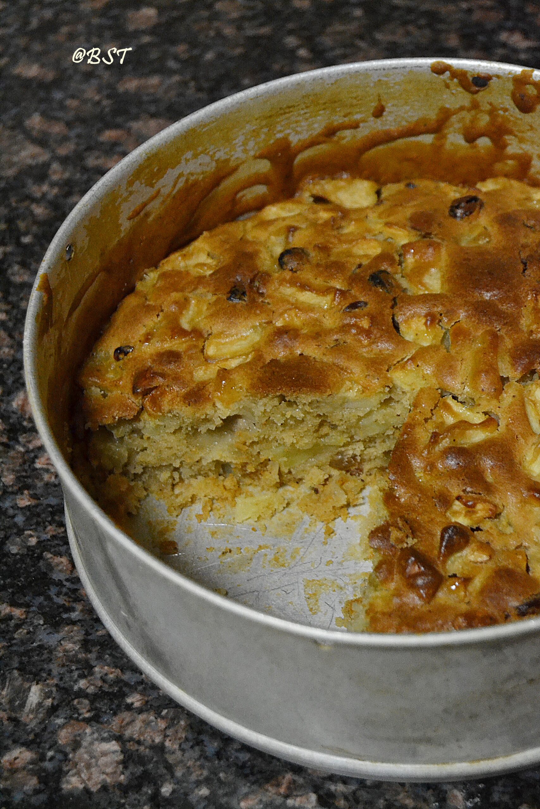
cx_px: 270
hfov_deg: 16.6
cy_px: 404
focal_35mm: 82
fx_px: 1856
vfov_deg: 24.6
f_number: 5.6
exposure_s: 1/15
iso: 3200
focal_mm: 55
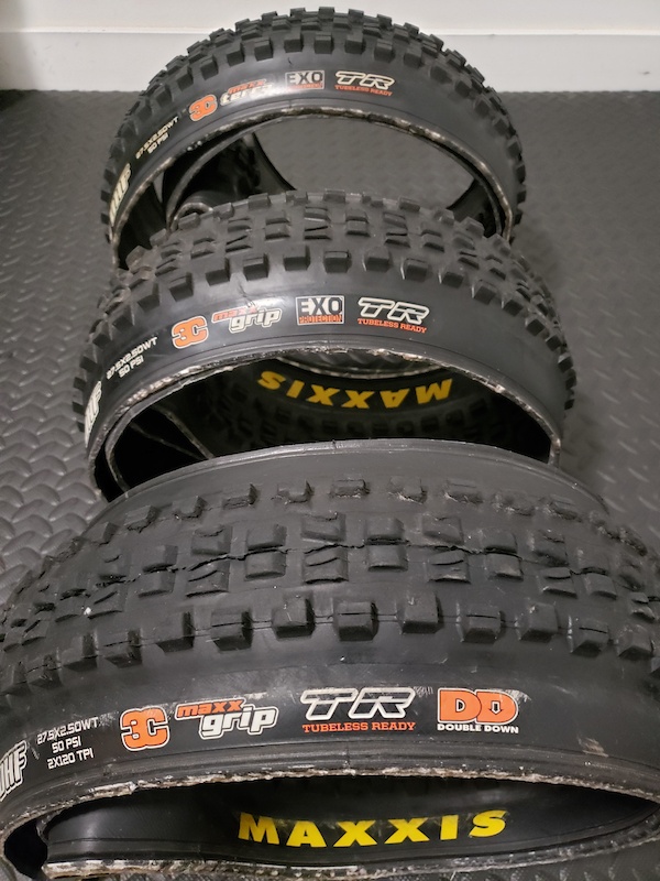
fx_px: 661
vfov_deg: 67.3
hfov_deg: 53.1
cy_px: 440
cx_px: 330
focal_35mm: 26
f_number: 1.5
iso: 800
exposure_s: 1/10
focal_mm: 4.3
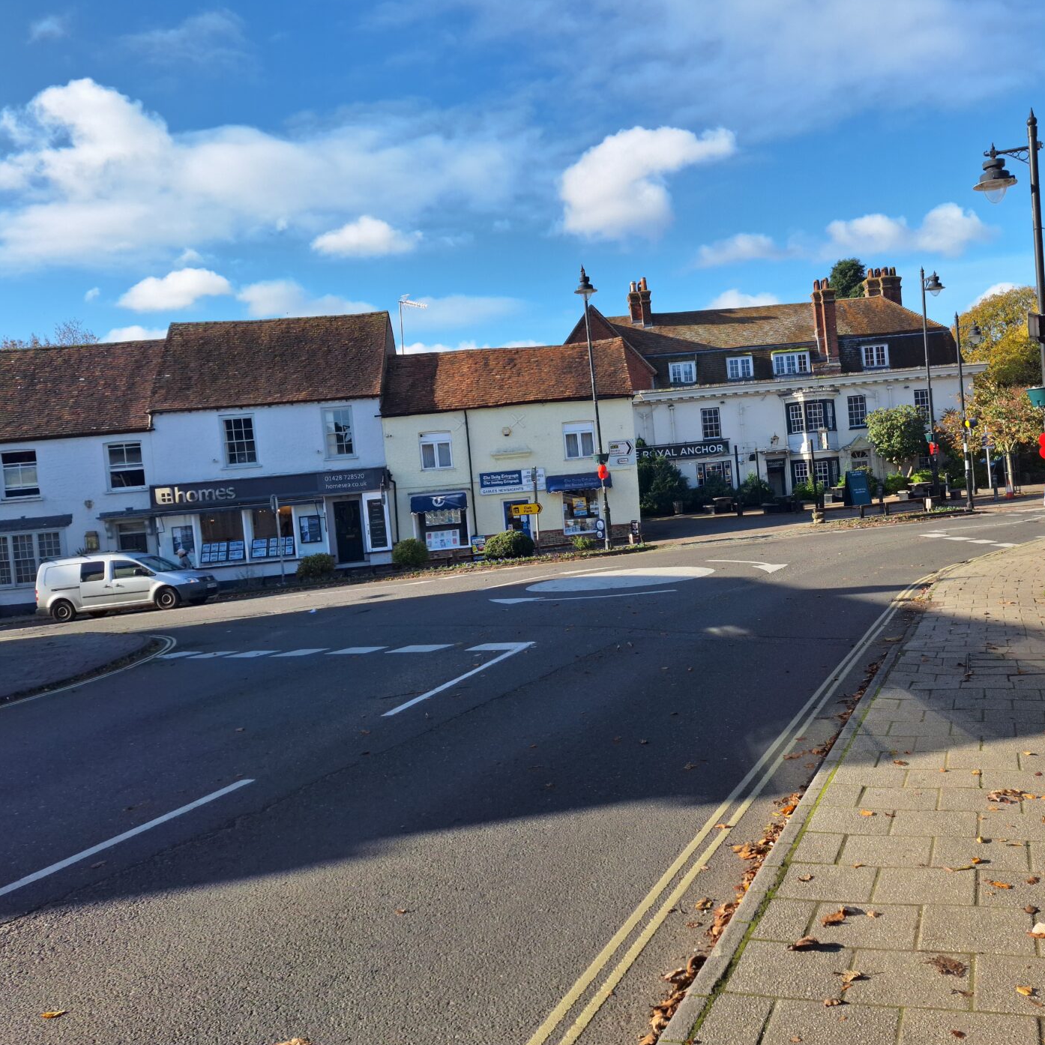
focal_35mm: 28
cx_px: 658
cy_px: 508
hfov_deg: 56.6
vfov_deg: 57.3
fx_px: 956
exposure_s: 1/1502
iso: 40
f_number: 1.8
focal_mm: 5.54
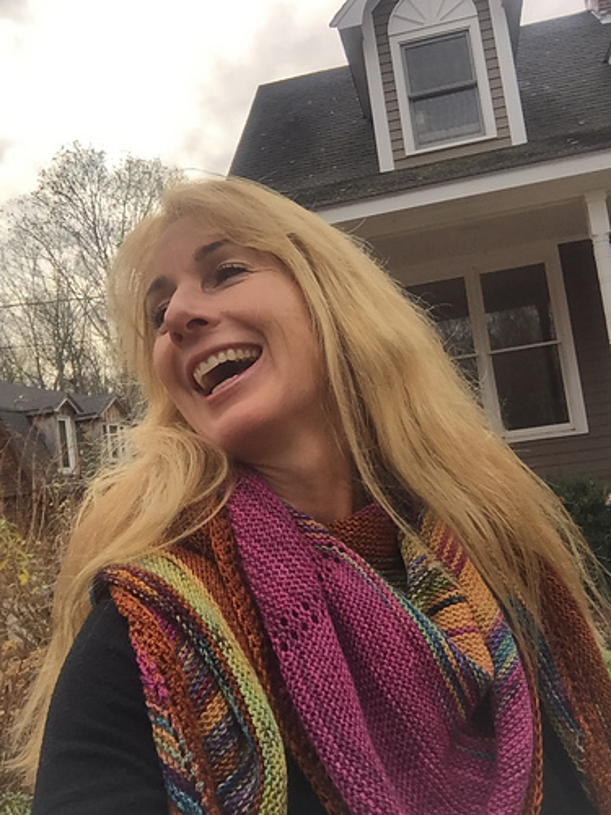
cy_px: 408
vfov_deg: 58.4
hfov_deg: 45.4
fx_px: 730
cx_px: 306
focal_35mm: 31
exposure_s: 1/360
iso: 32
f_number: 2.2
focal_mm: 2.65
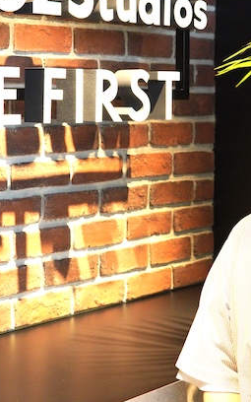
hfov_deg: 14.5
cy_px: 169
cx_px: 135
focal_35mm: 90
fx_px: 985
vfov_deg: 23.0
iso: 1600
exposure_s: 1/160
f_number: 3.5
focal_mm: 30
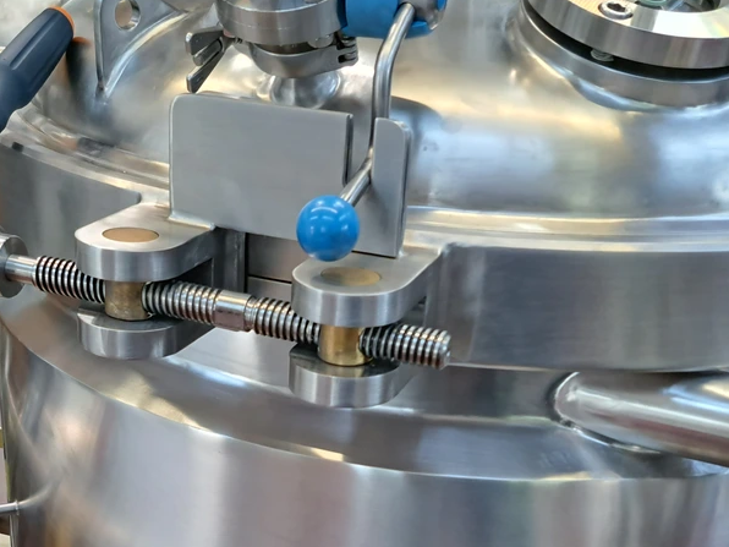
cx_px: 272
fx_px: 1221
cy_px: 575
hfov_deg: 33.1
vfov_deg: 23.9
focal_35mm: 58
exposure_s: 1/50
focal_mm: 5.23
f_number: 1.8
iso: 100
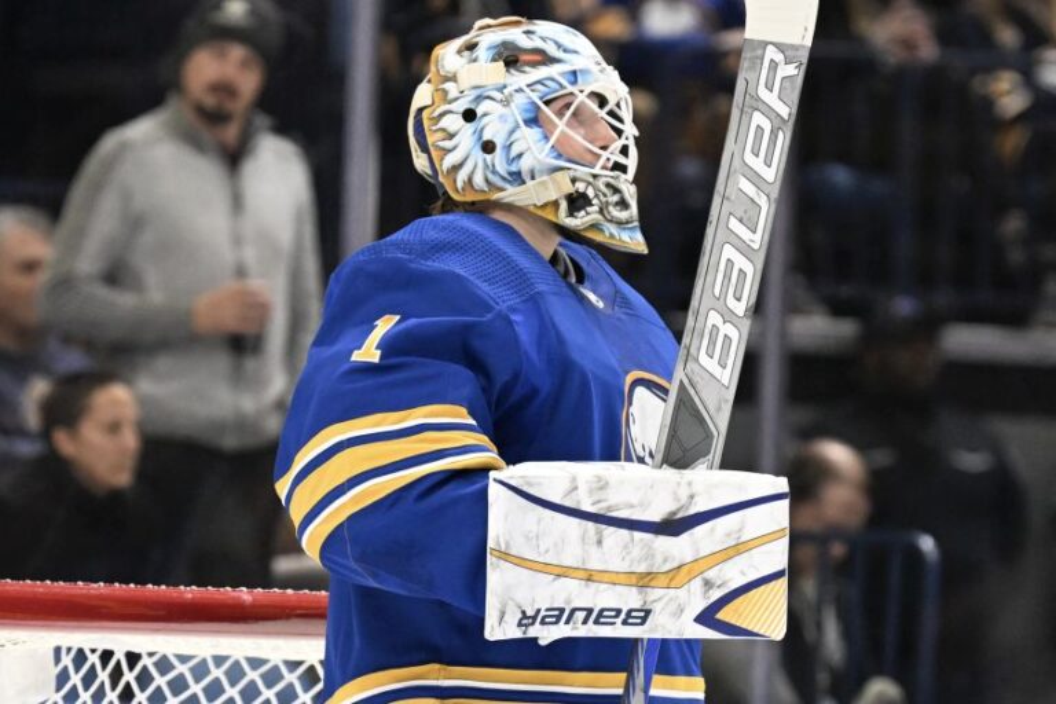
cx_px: 528
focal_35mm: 155
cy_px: 352
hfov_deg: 13.2
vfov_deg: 8.9
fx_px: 4546
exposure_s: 1/1600
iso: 3200
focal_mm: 155
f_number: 3.2
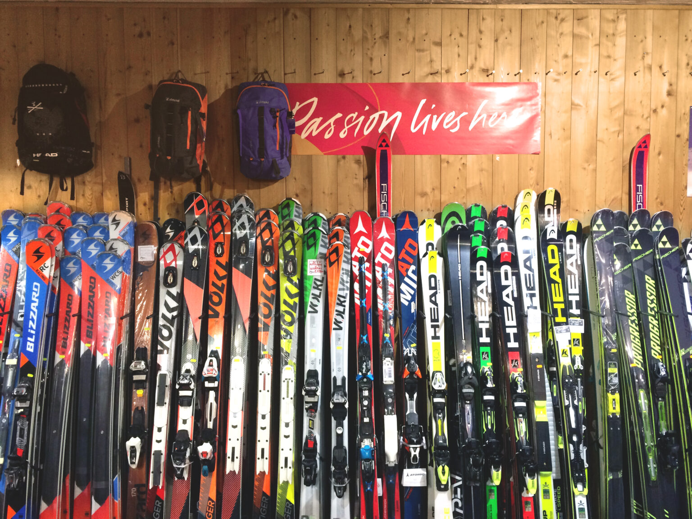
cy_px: 260
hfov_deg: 61.7
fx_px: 580
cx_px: 346
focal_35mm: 29
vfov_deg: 48.2
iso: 200
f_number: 2.2
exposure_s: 1/33
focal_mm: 4.15
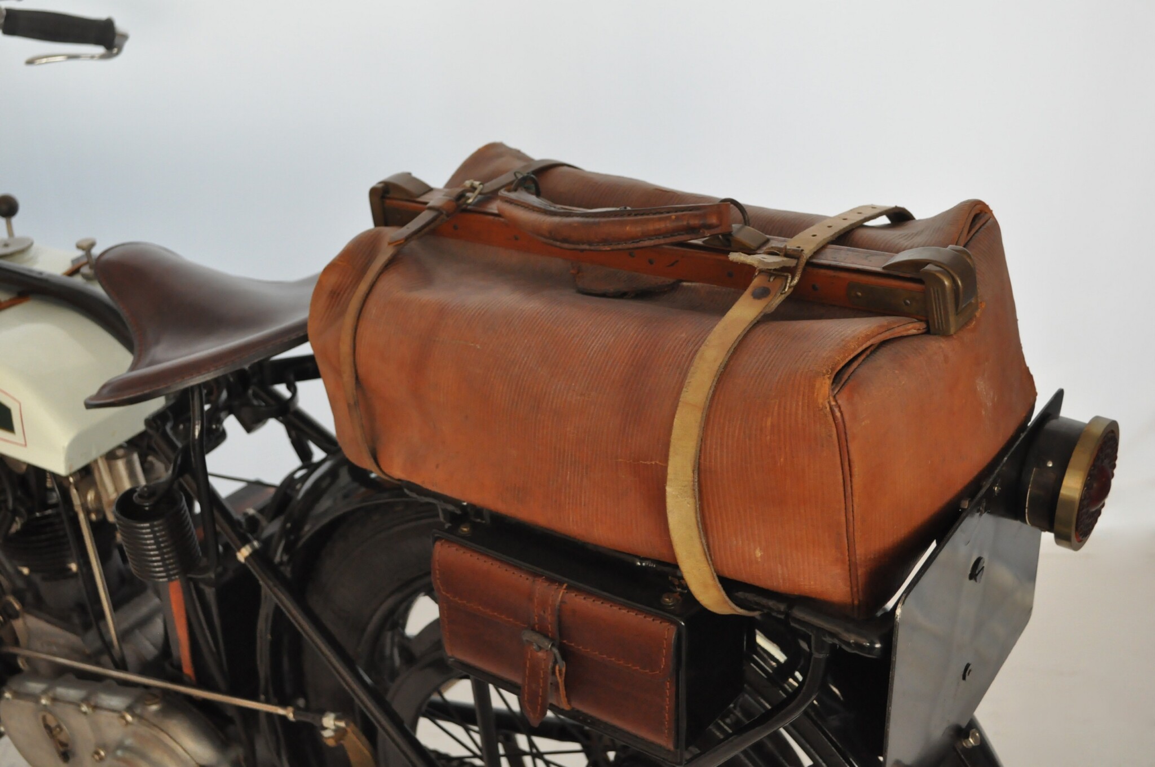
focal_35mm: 45
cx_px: 578
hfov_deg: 43.6
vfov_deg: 29.8
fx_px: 1442
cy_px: 384
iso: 1600
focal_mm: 30
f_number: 4.5
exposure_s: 1/30
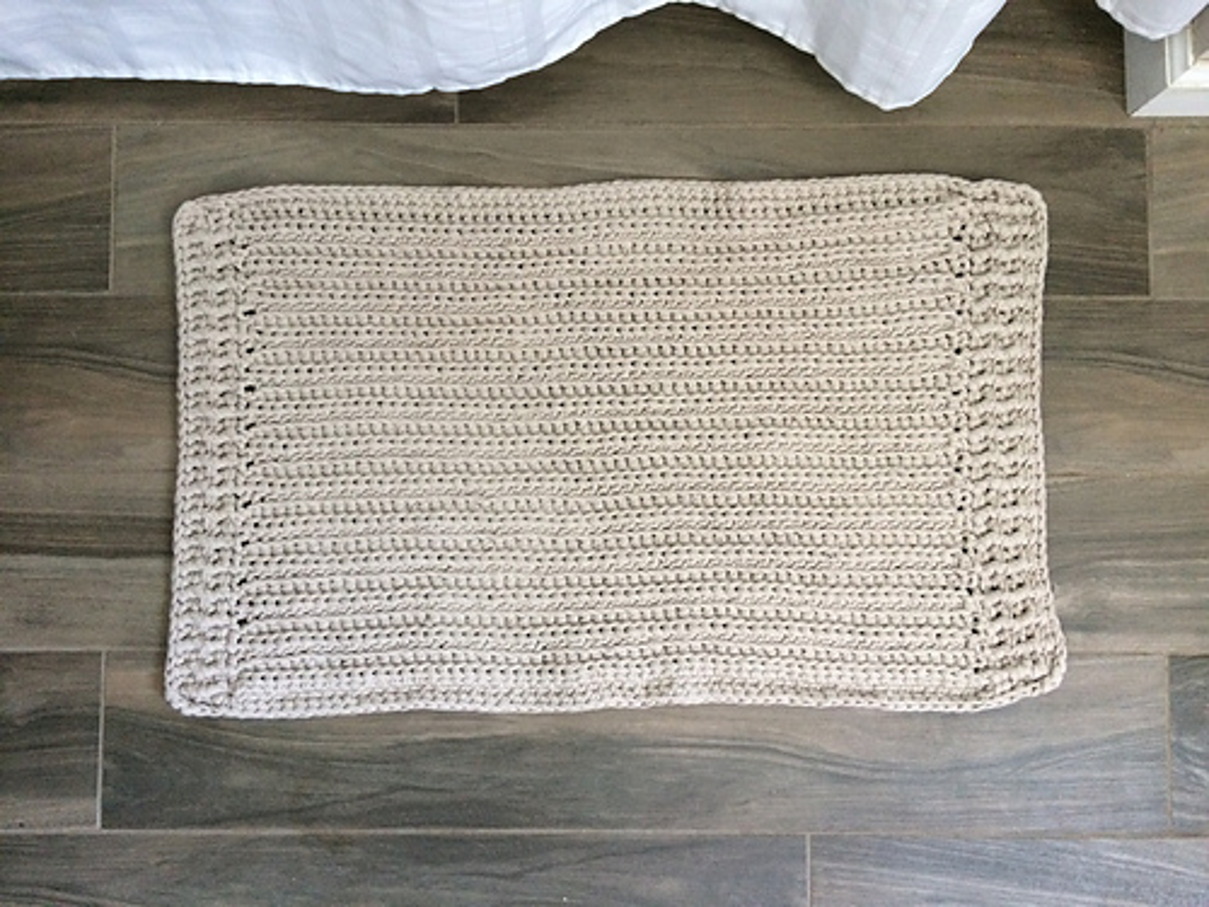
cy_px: 454
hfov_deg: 61.7
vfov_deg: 48.2
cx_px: 604
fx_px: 1013
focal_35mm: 29
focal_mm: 4.15
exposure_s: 1/17
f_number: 2.2
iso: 320
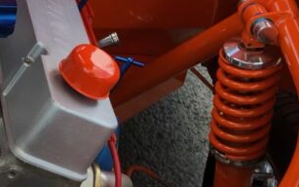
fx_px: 807
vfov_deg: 13.2
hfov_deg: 19.5
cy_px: 70
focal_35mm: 99
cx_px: -77
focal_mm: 3.99
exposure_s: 1/120
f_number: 1.8
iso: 25
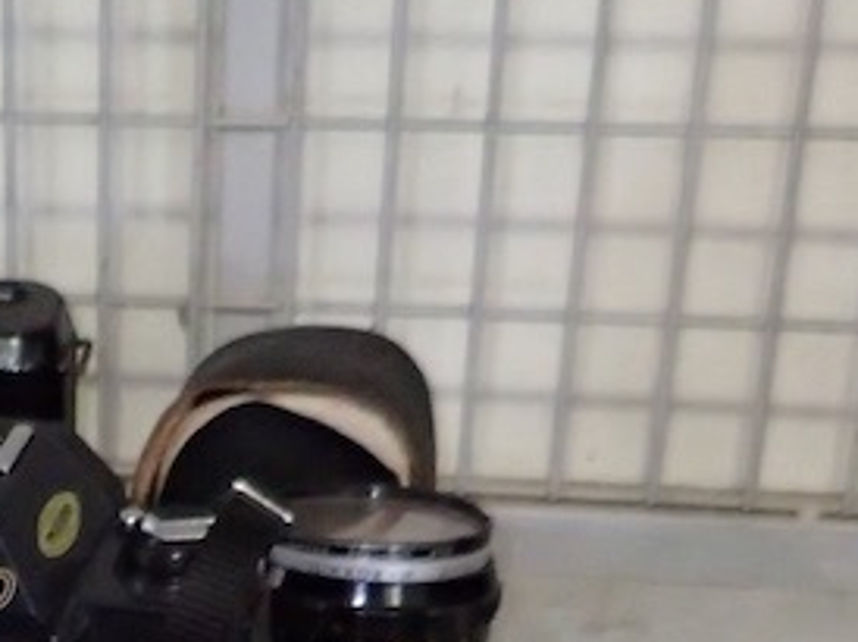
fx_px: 2897
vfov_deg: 11.3
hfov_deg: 16.0
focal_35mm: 117
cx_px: -266
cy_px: 1309
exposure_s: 1/30
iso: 640
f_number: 2
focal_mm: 4.5
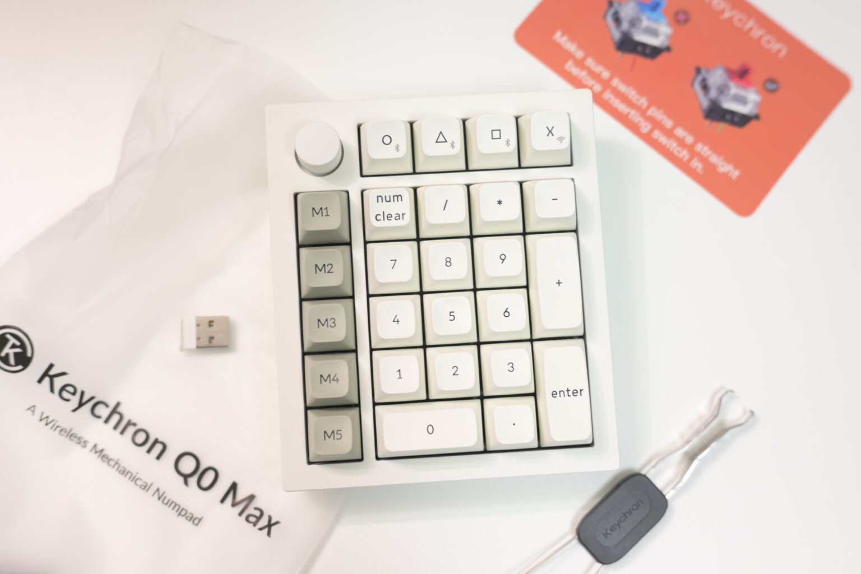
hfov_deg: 48.5
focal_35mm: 40
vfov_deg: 33.4
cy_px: 287
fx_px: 957
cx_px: 430
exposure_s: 1/15
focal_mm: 40
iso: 160
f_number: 3.5
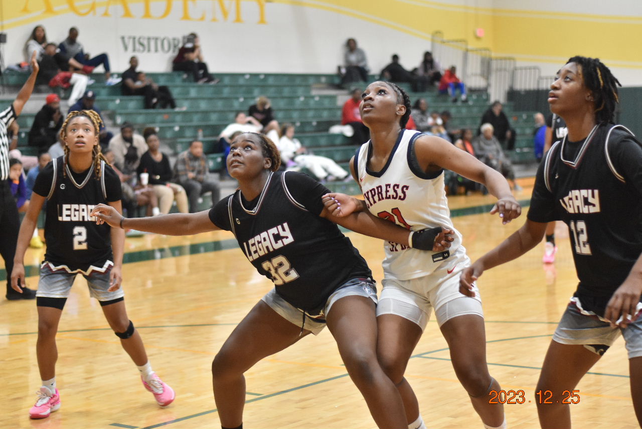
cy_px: 214
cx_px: 321
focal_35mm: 75
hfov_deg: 27.0
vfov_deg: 18.2
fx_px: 1338
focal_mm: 50
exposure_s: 1/640
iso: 1600
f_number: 1.8
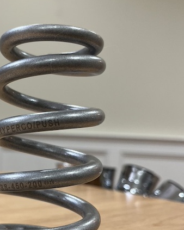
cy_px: 127
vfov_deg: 38.8
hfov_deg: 30.3
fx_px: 327
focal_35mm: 48
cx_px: 26
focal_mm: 5.1
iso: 160
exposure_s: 1/60
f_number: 1.6
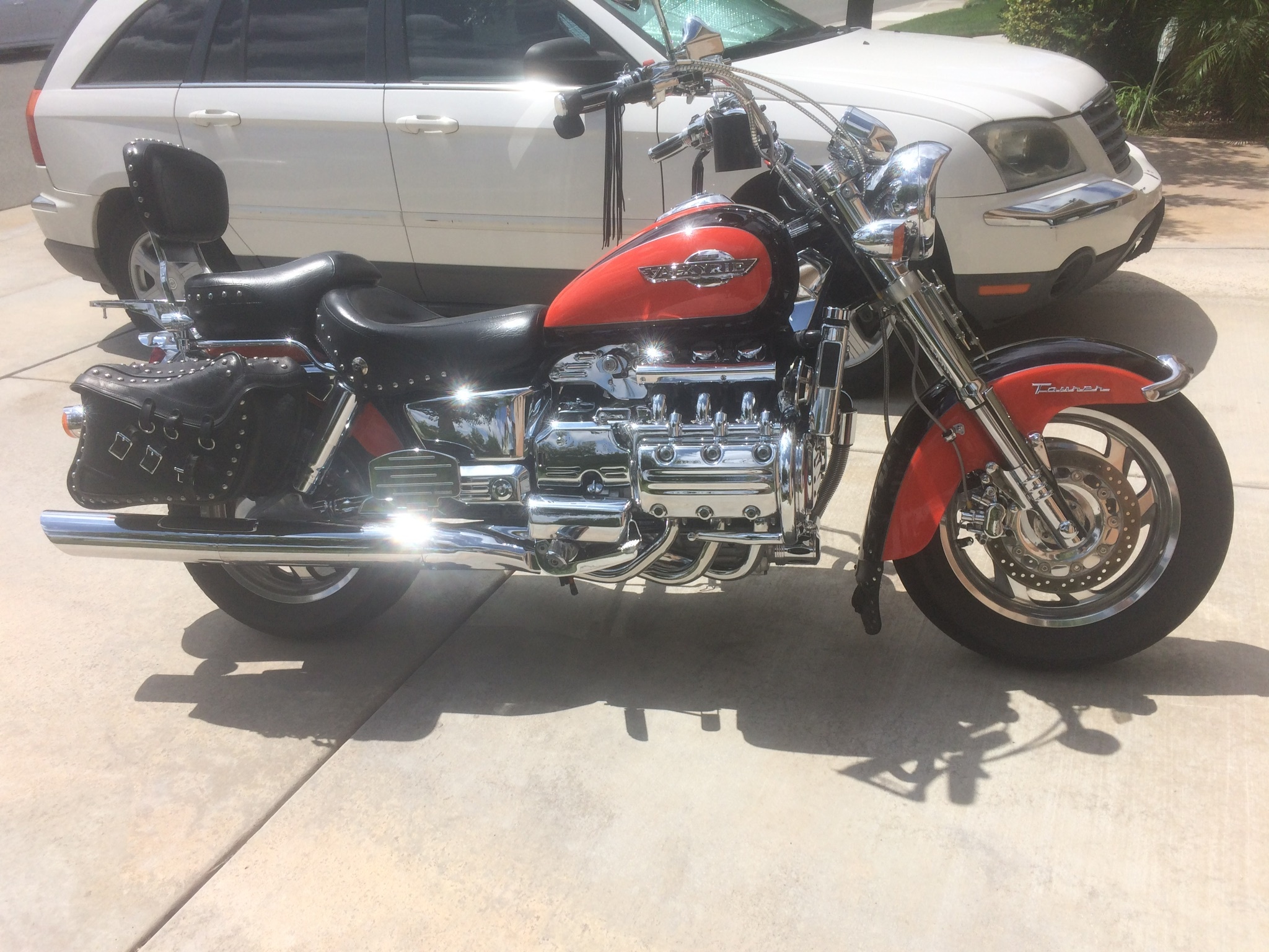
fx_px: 1063
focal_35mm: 29
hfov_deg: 61.7
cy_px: 476
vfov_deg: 48.2
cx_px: 634
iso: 32
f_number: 2.2
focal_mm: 4.15
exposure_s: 1/2933
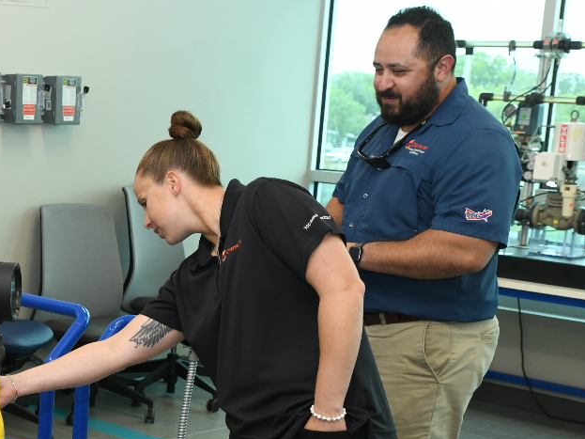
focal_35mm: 80
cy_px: 326
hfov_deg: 22.6
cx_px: -100
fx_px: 1352
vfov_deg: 18.3
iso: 800
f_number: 5
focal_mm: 32
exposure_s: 1/125
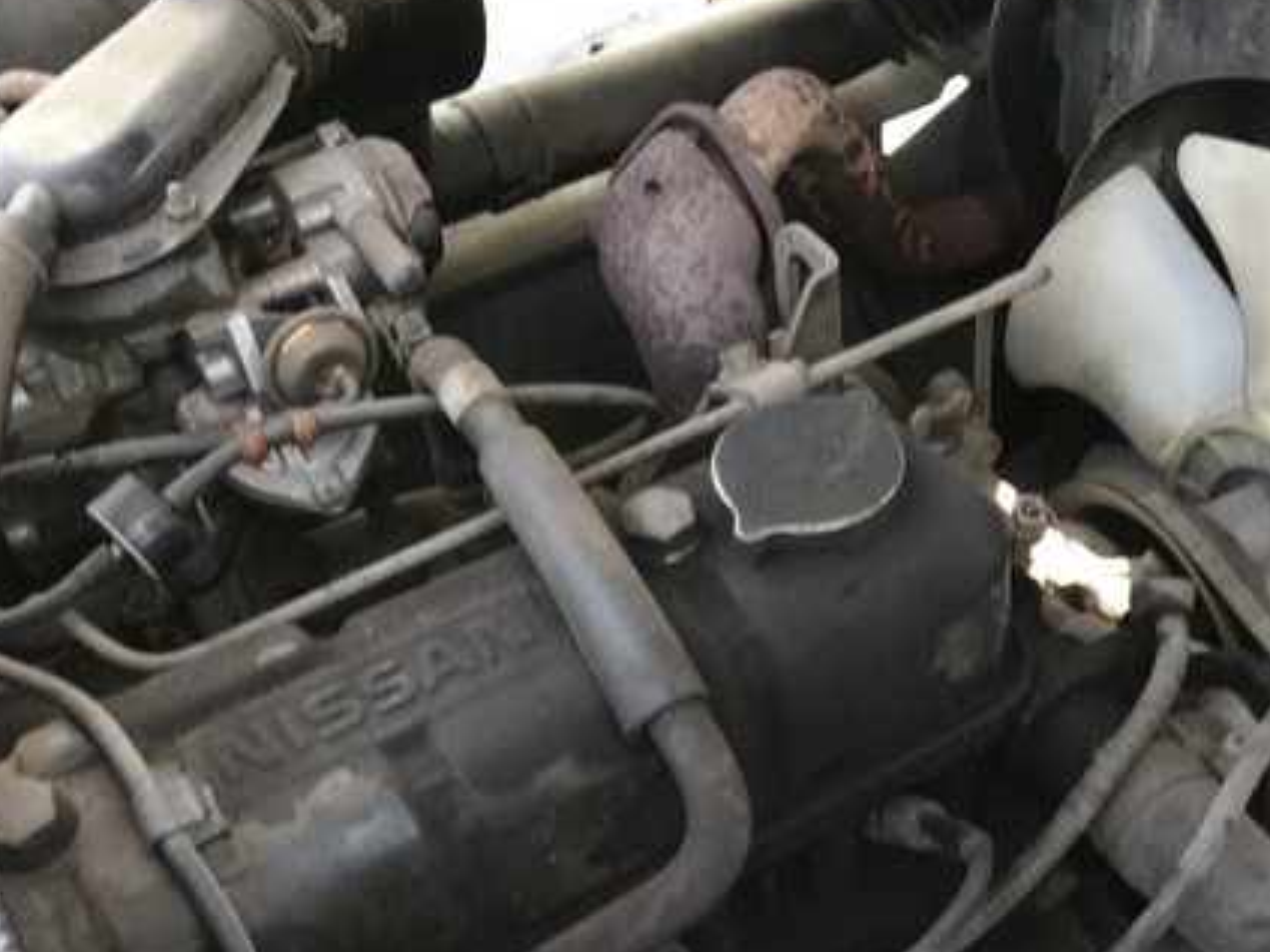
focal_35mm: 53
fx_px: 1944
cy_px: 808
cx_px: 796
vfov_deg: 26.8
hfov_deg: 36.0
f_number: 1.8
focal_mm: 3.99
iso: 32
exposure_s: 1/60
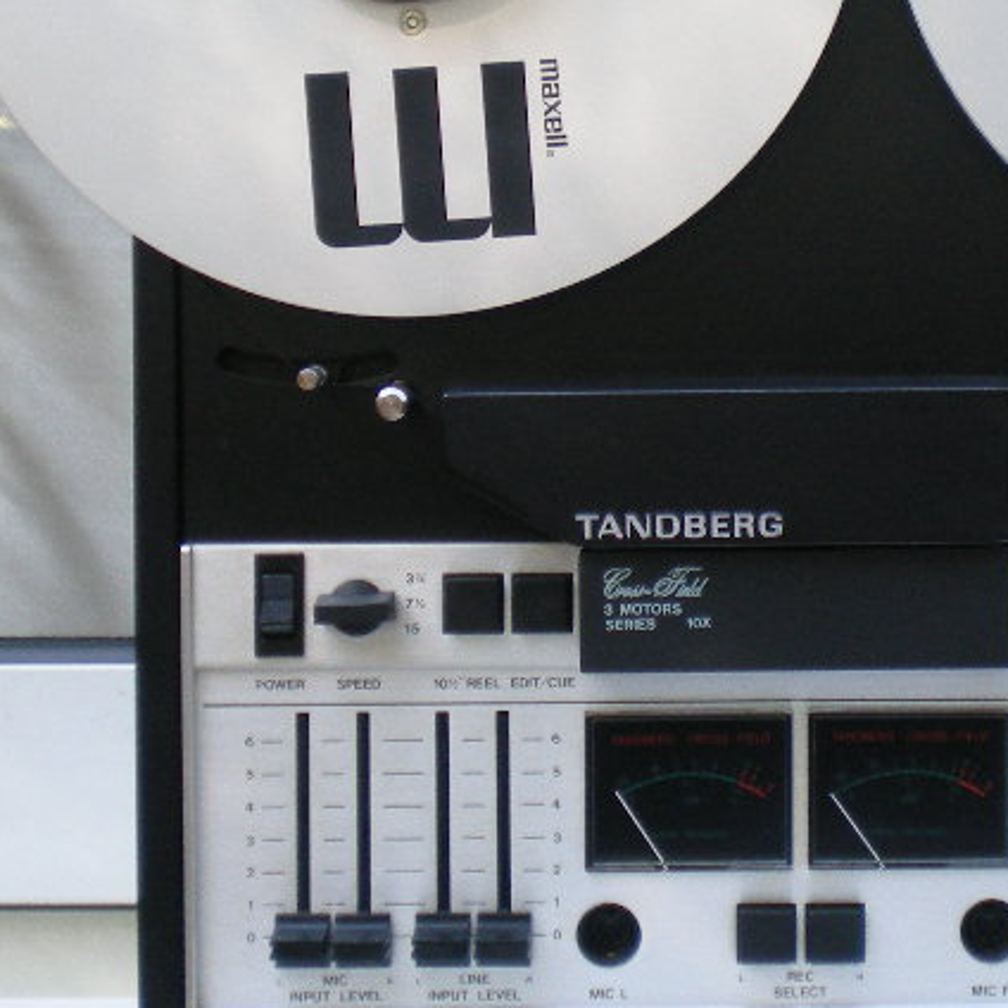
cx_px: 870
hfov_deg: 18.2
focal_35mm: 94
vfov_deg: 18.4
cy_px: 235
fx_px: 3097
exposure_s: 1/59.8
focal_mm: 7.4
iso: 121
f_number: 3.5
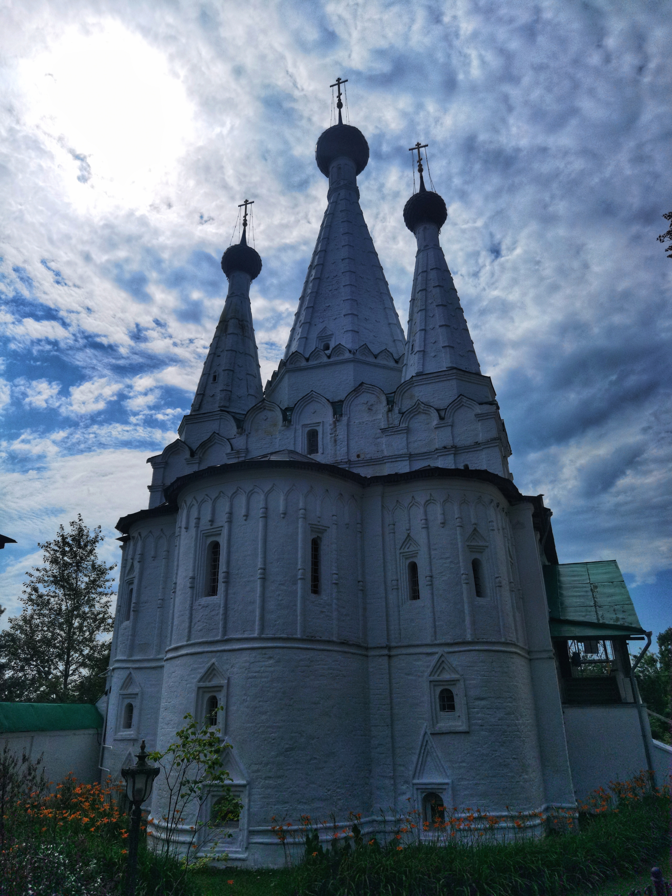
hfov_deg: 58.9
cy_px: 448
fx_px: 595
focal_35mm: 23
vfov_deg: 73.9
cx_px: 336
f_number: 1.9
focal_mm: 6.71
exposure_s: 1/21277
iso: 50
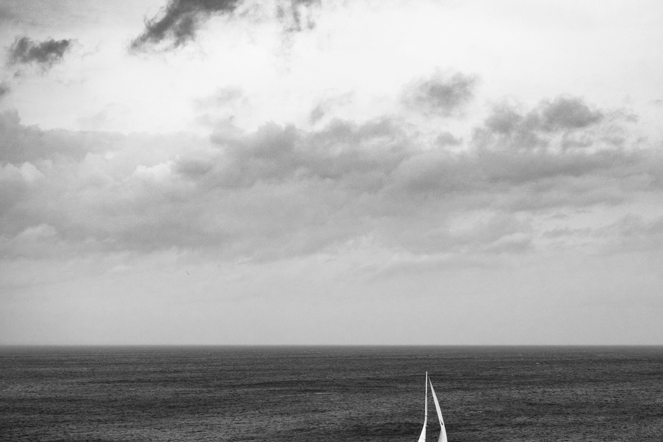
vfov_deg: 16.0
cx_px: 435
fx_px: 1562
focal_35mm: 85
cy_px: 344
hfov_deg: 23.9
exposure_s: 1/4000
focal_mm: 35
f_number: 2.8
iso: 160
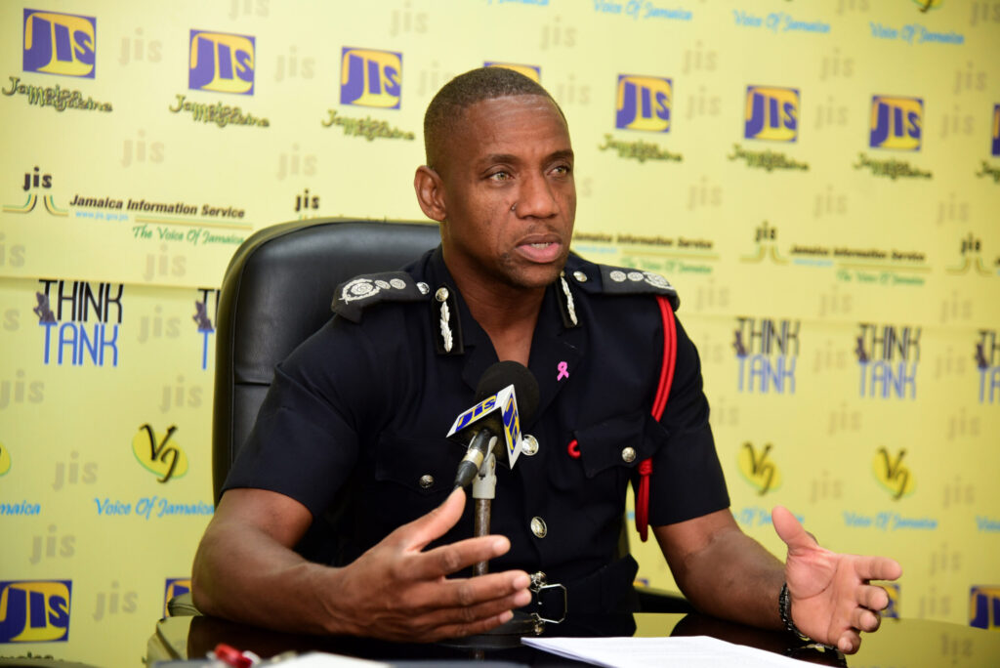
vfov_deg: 15.9
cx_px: 500
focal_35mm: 86
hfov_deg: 23.6
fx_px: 2390
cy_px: 334
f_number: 4
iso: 1600
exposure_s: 1/200
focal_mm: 86
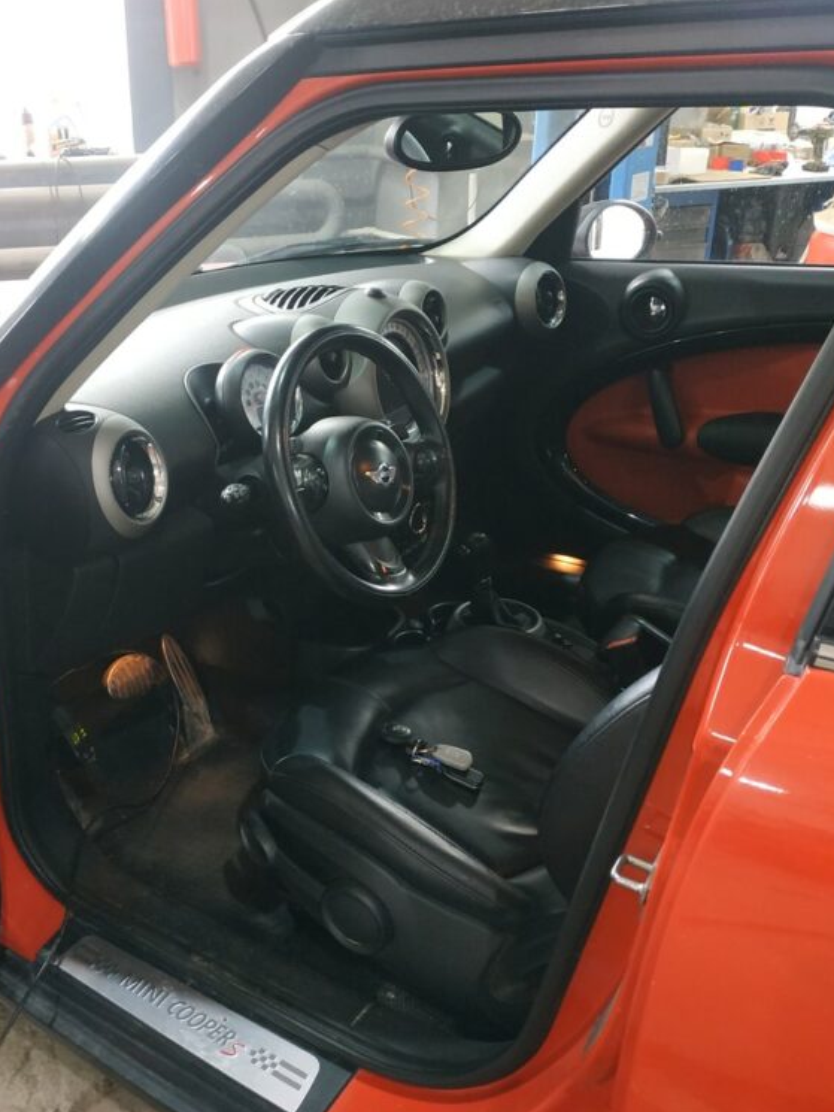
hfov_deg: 42.5
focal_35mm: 33
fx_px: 1060
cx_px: 298
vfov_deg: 55.3
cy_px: 567
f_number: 1.9
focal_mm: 3.94
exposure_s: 1/20
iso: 500
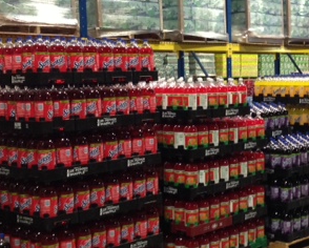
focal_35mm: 70
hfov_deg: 26.6
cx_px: 250
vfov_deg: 21.9
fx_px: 641
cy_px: 122
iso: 250
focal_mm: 4.13
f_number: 2.4
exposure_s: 1/20
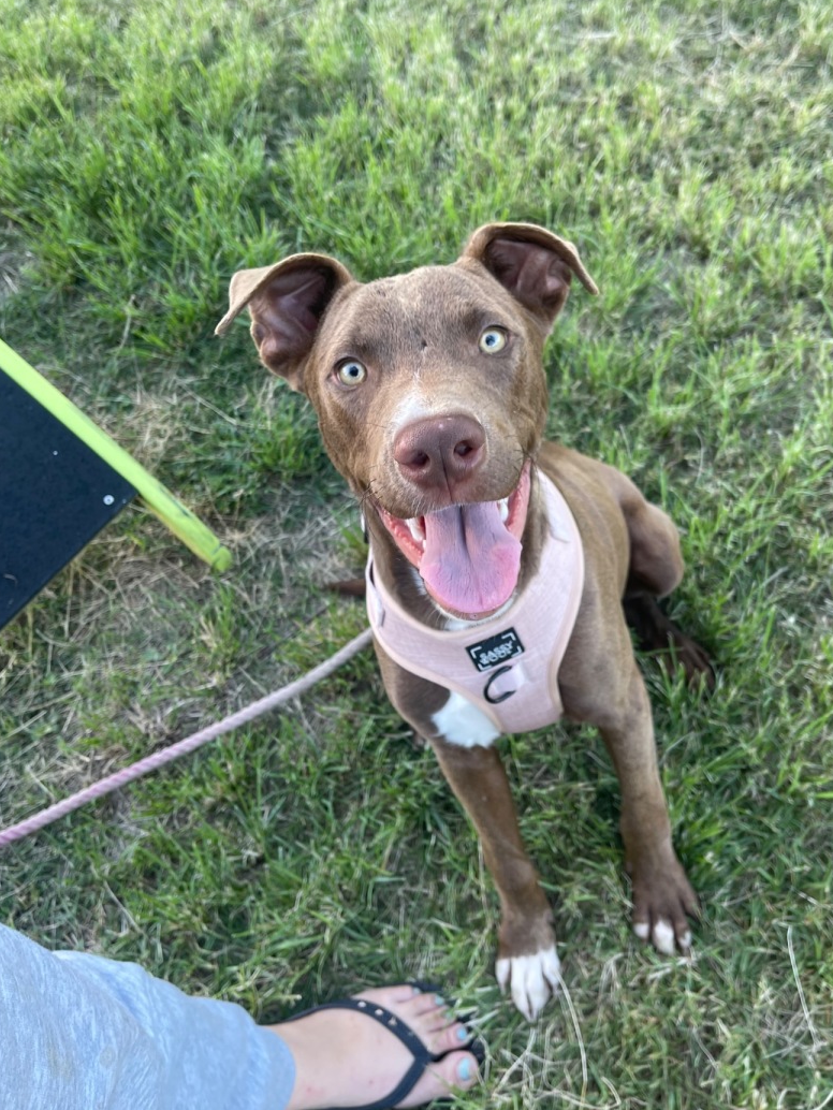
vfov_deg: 61.5
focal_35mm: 29
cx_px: 463
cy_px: 501
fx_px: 930
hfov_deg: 48.2
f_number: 1.6
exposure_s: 1/121
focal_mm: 5.1
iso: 40
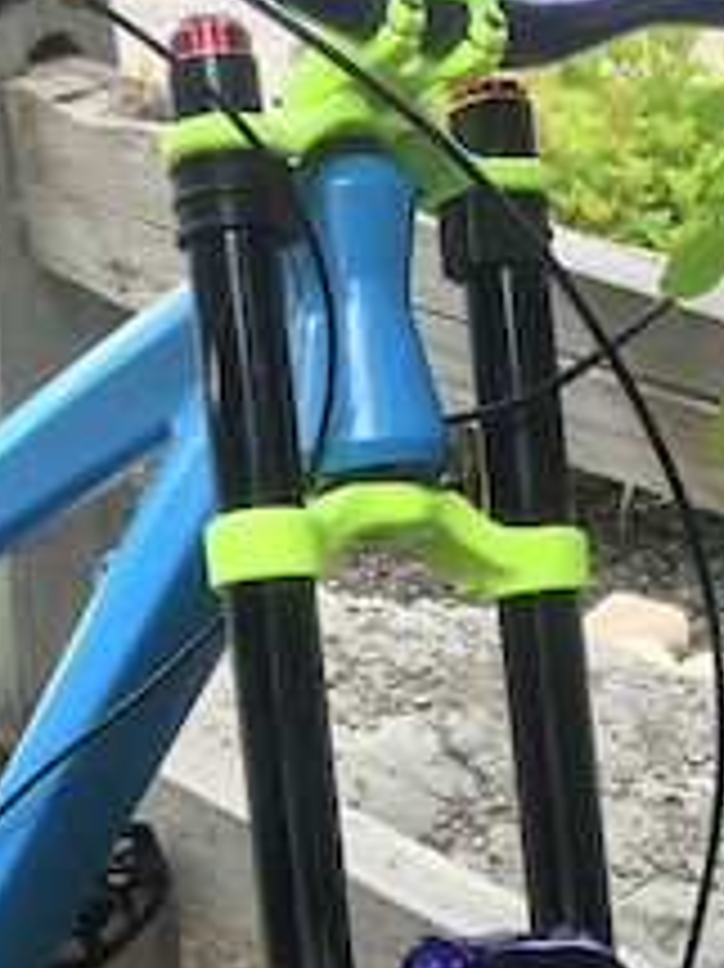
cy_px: 1373
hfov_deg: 13.7
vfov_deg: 16.8
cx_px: 450
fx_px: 3015
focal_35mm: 108
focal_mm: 4.15
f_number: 2.2
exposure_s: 1/120
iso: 25
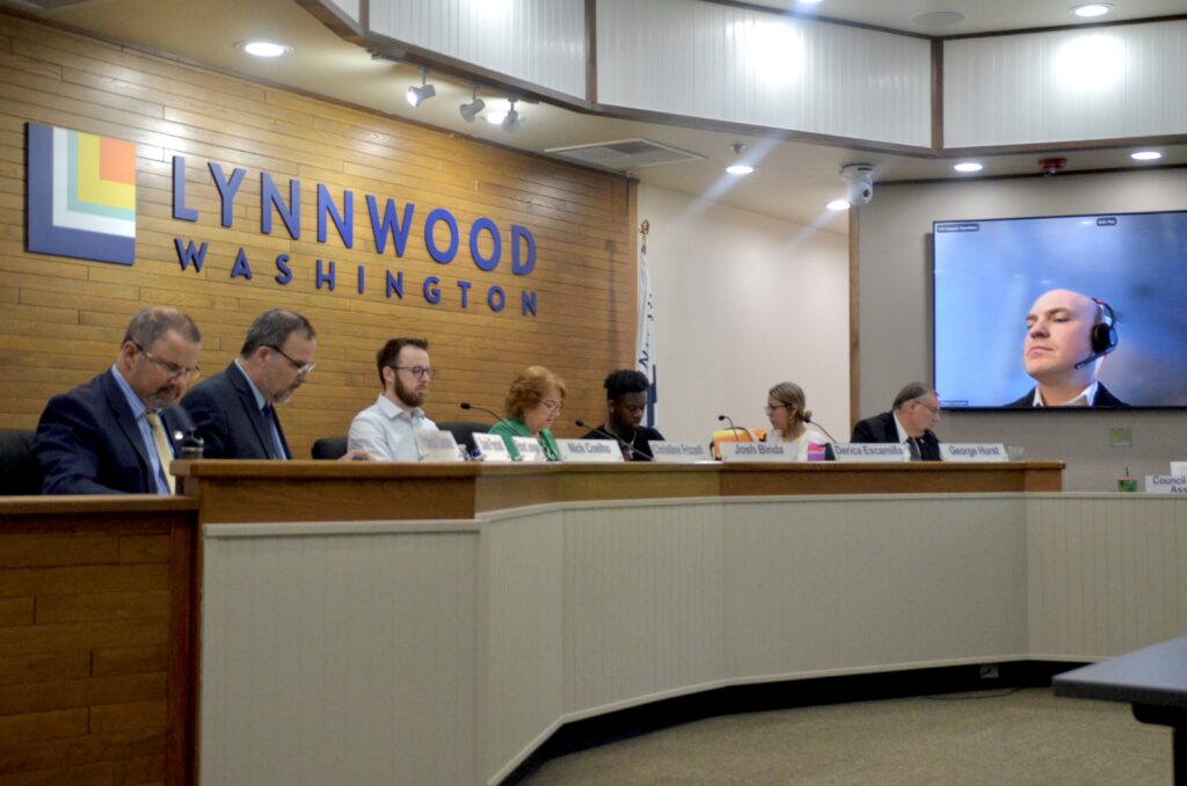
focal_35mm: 48
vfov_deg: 27.9
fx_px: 1579
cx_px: 594
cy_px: 393
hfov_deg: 41.2
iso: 1600
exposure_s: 1/200
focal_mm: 32
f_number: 4.2
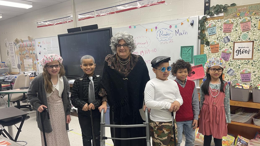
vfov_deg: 40.1
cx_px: 127
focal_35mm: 29
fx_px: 200
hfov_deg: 66.1
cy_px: 85
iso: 125
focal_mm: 5.1
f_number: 1.6
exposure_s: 1/60
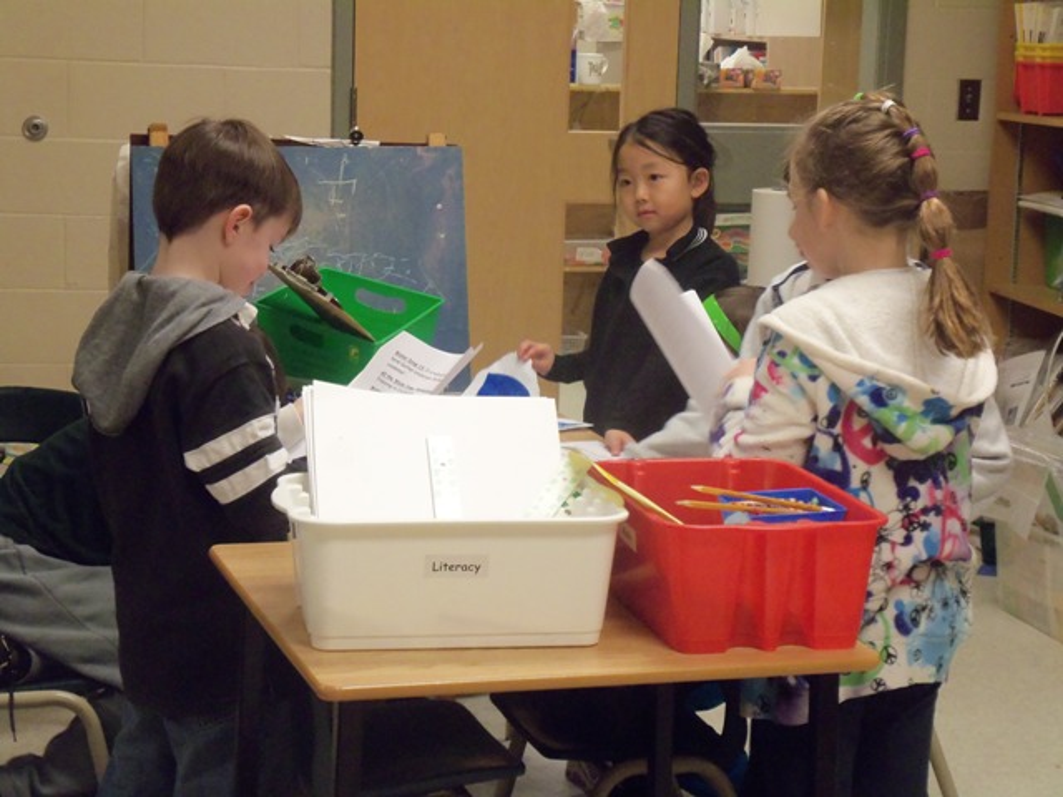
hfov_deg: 25.0
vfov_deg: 18.9
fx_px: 2395
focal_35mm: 78
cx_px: 532
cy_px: 398
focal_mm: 14.3
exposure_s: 1/40
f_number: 4.2
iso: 320
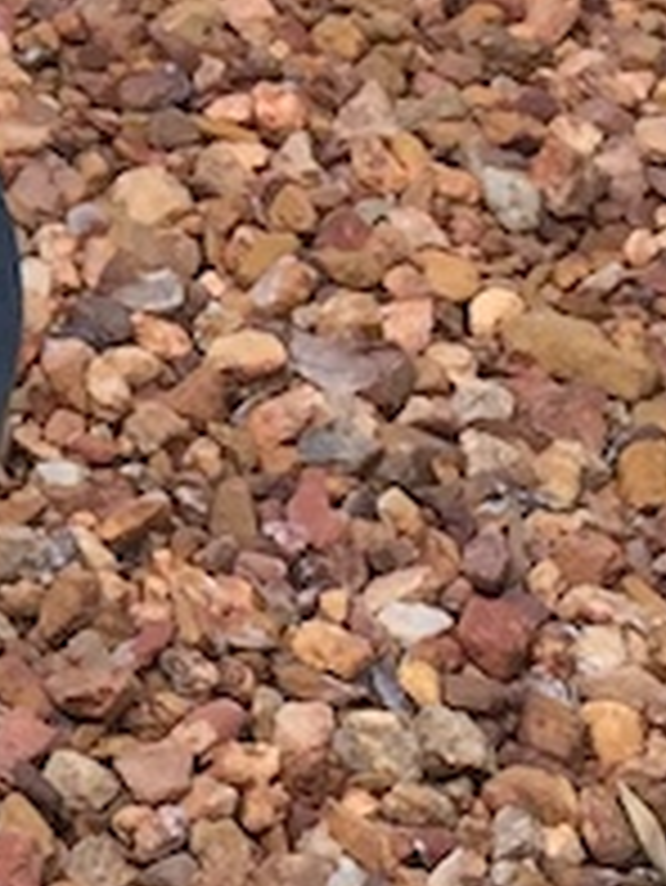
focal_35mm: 196
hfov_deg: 7.1
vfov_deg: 9.5
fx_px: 5023
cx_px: -950
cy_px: -758
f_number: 2.2
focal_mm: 4.15
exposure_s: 1/227
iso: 32
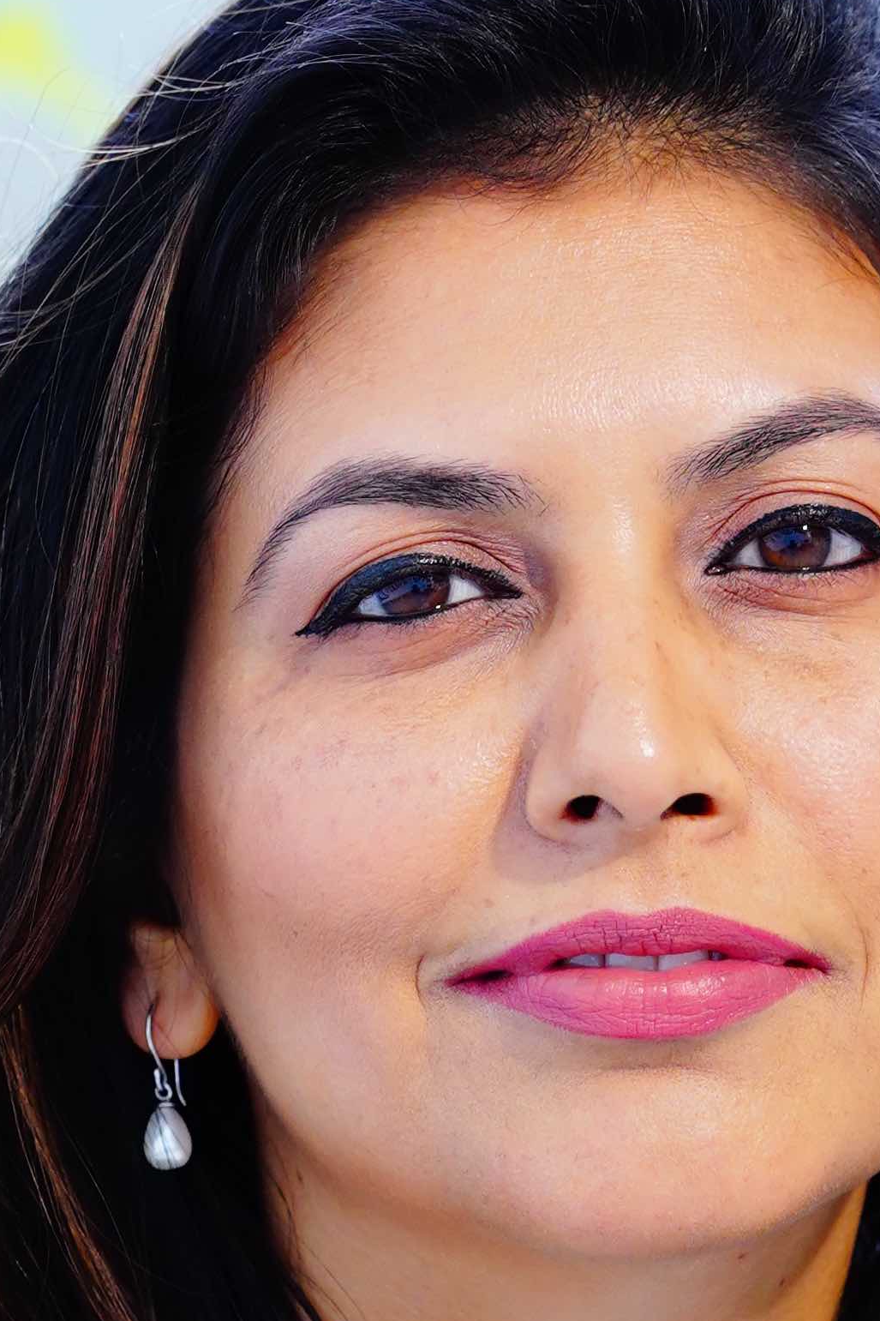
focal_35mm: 331
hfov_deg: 4.2
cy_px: 1930
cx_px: 530
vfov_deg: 6.2
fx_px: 12138
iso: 1000
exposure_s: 1/250
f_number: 4
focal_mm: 85
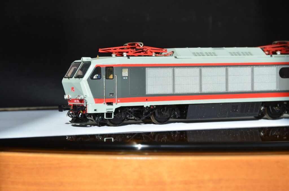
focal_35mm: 158
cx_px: 144
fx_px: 1262
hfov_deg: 13.1
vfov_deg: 8.7
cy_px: 96
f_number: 10
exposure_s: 1/200
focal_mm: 105
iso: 400
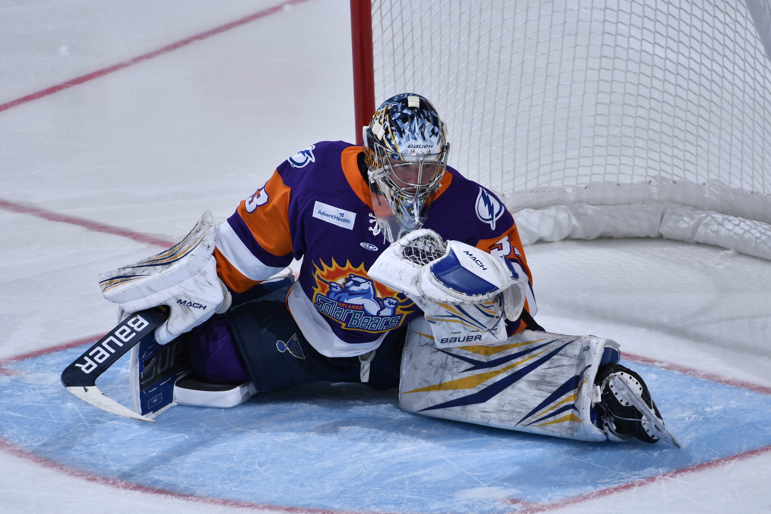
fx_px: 16062
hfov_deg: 2.7
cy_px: 257
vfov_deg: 1.8
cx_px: 386
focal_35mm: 750
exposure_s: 1/160
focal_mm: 500
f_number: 6.3
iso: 100
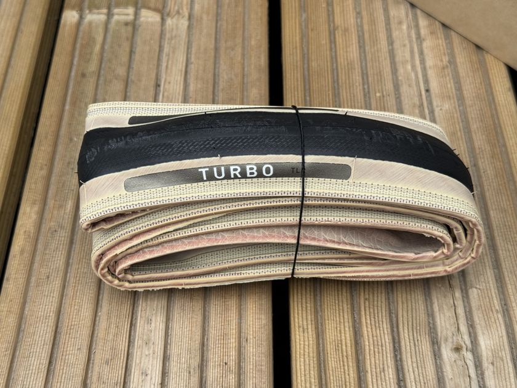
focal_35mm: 48
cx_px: 258
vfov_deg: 30.3
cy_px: 194
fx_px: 717
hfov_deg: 39.7
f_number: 1.78
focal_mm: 6.76
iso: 64
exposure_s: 1/1770
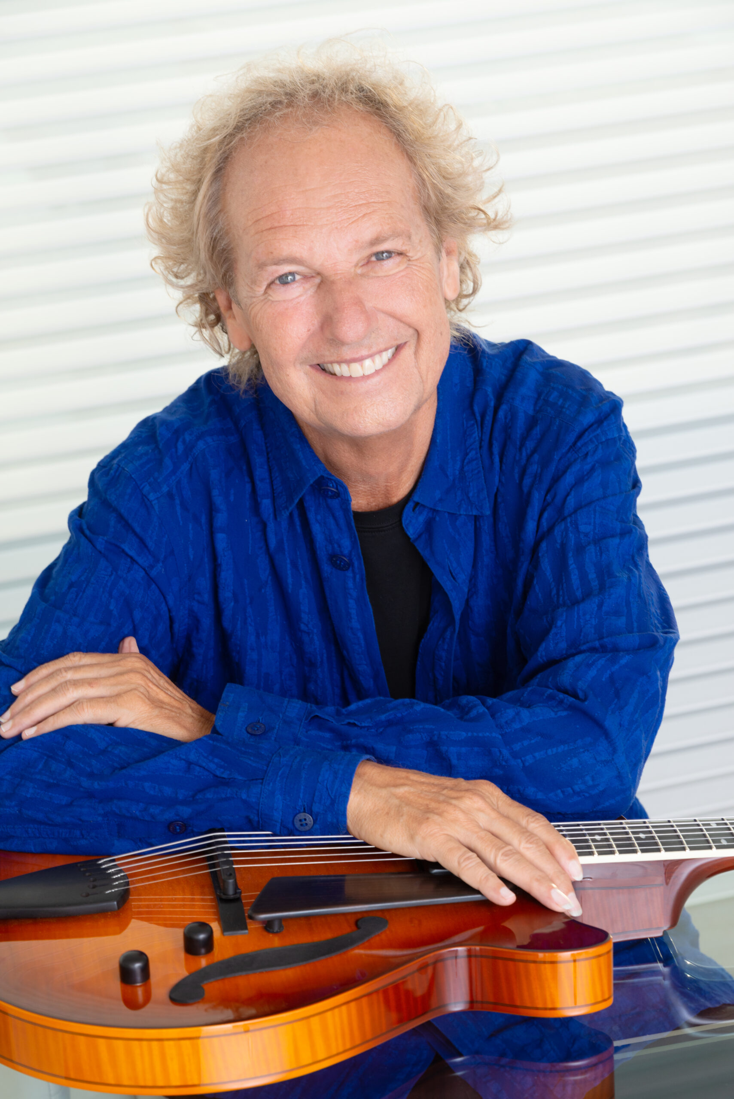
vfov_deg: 17.1
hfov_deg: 11.4
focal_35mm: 120
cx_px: 367
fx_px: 3666
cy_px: 550
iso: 400
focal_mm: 120
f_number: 9
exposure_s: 1/100
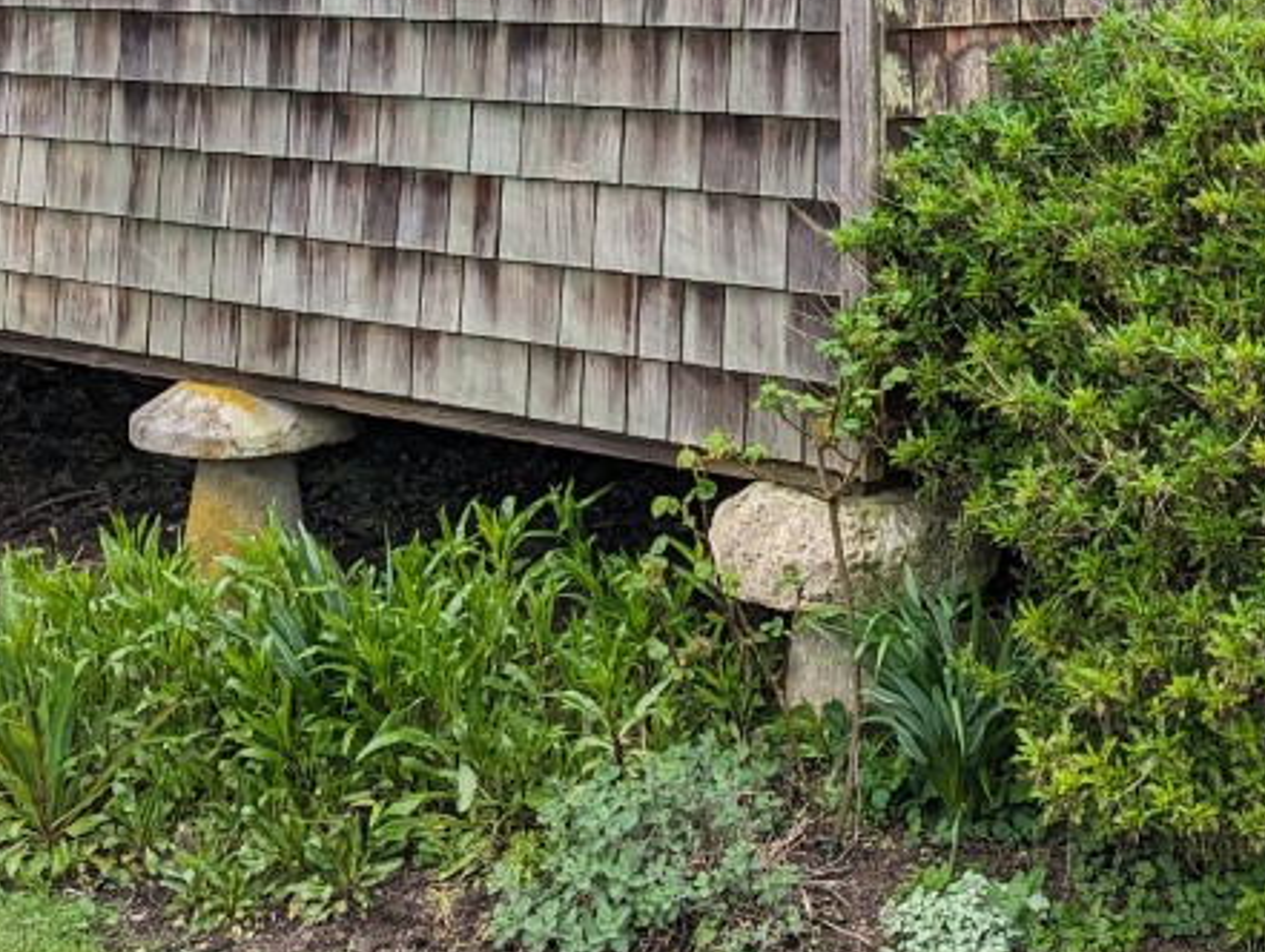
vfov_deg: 21.4
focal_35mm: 65
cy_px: -109
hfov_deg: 29.3
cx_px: 960
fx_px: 2379
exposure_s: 1/1048
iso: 43
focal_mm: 6.81
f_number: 1.85
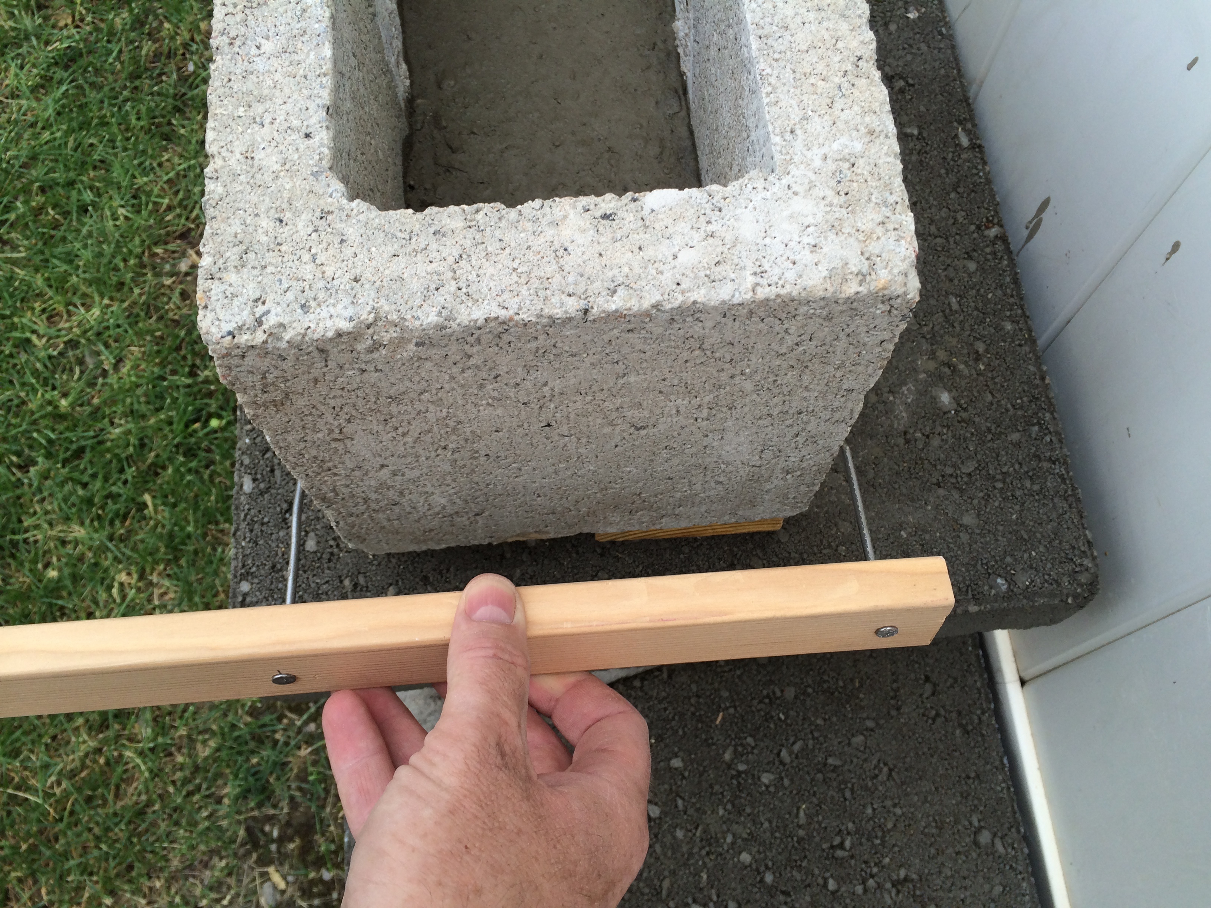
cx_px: 606
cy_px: 454
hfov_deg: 60.0
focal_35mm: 30
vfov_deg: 46.8
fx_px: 1050
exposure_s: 1/281
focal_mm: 4.12
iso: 32
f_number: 2.2
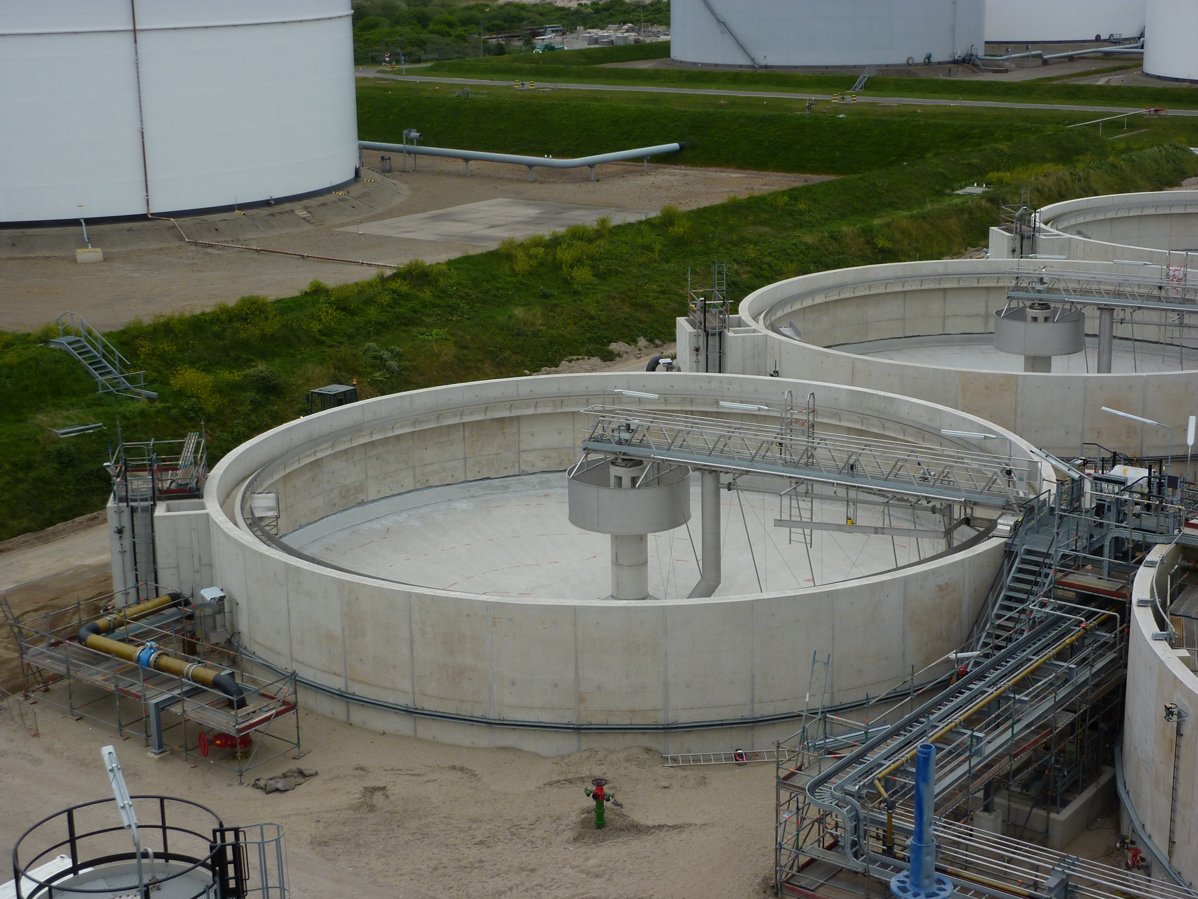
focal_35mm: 52
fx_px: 1800
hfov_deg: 36.8
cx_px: 599
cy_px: 450
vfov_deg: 28.0
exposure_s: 1/125
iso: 80
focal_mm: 8.5
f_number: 3.8
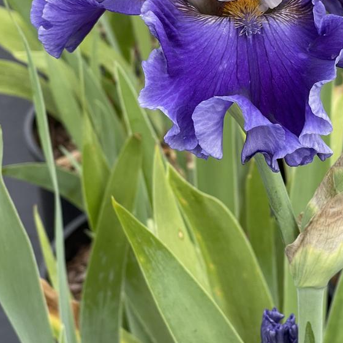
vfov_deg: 17.0
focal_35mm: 101
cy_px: 43
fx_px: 1132
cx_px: 217
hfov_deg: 17.2
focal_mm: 7.5
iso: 64
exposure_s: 1/99
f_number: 2.2
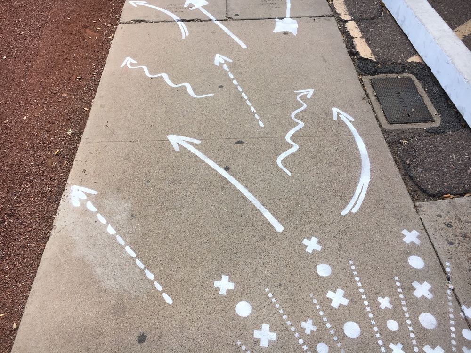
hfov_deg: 61.7
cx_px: 236
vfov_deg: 48.2
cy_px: 176
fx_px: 395
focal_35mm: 29
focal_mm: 4.15
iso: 25
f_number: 2.2
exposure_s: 1/769
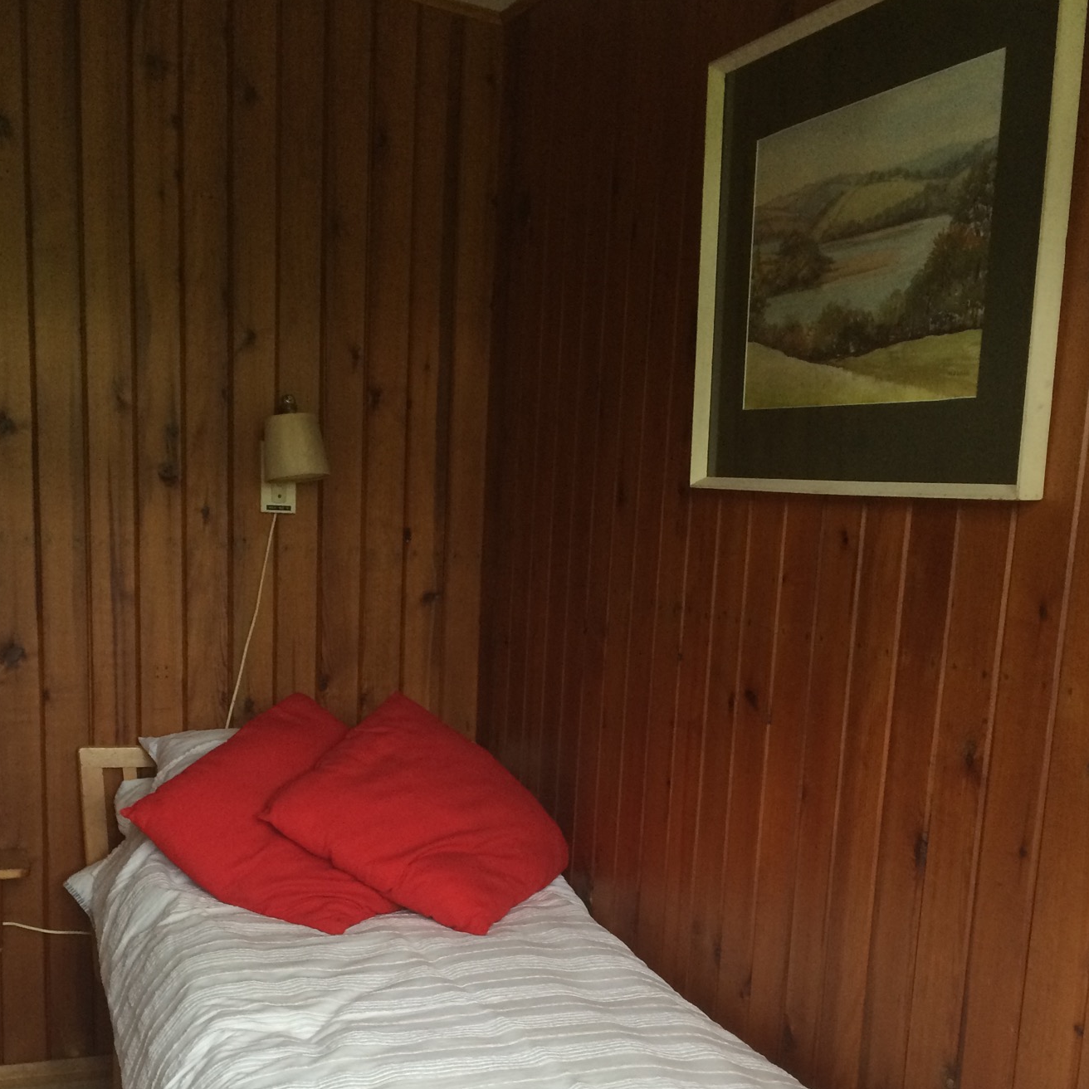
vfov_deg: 41.0
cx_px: 489
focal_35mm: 40
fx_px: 1424
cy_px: 774
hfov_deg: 41.8
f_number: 2.2
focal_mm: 4.15
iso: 160
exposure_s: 1/33
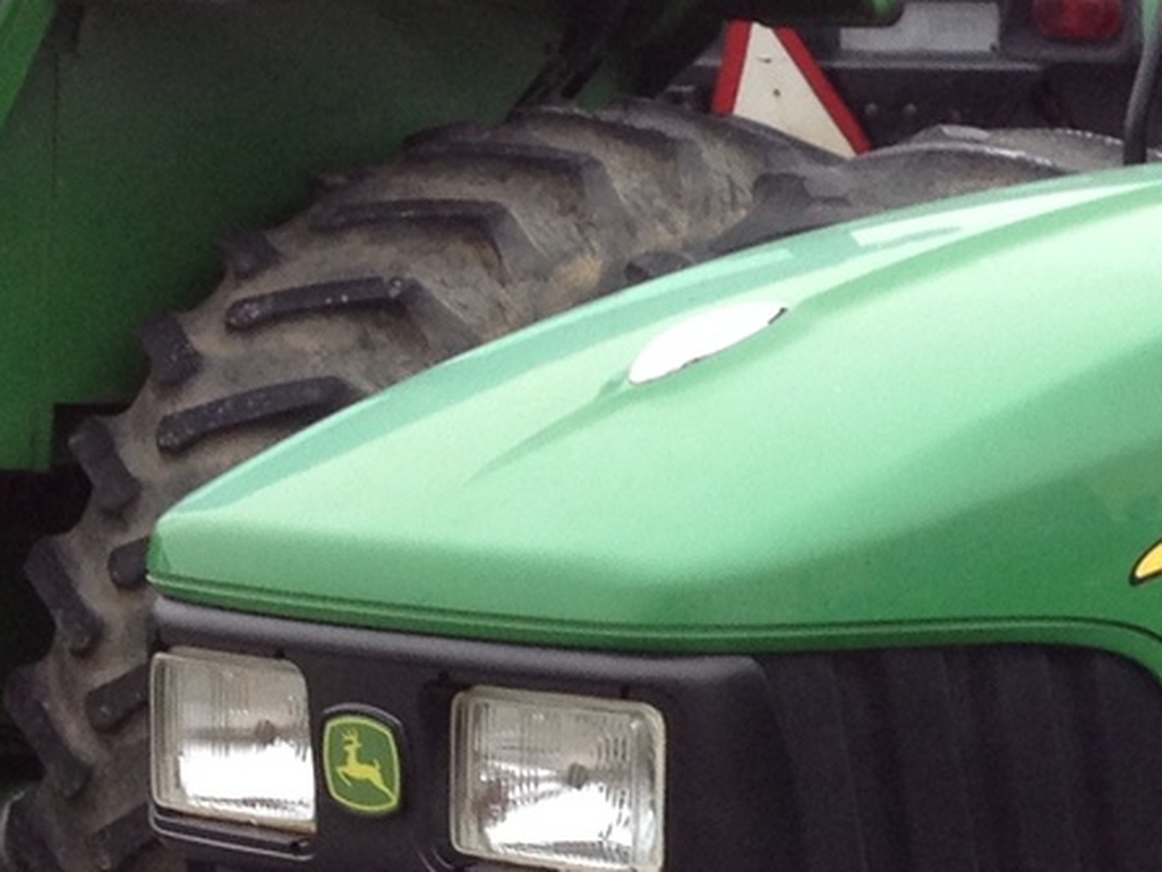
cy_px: 828
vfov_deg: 9.2
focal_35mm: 161
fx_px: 5406
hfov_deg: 11.7
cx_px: 1791
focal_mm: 4.28
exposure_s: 1/231
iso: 50
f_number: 2.4
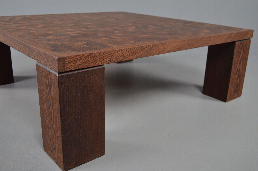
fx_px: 279
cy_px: 86
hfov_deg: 49.6
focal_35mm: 39
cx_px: 129
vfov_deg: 34.1
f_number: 4.2
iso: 1250
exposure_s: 1/100
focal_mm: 26
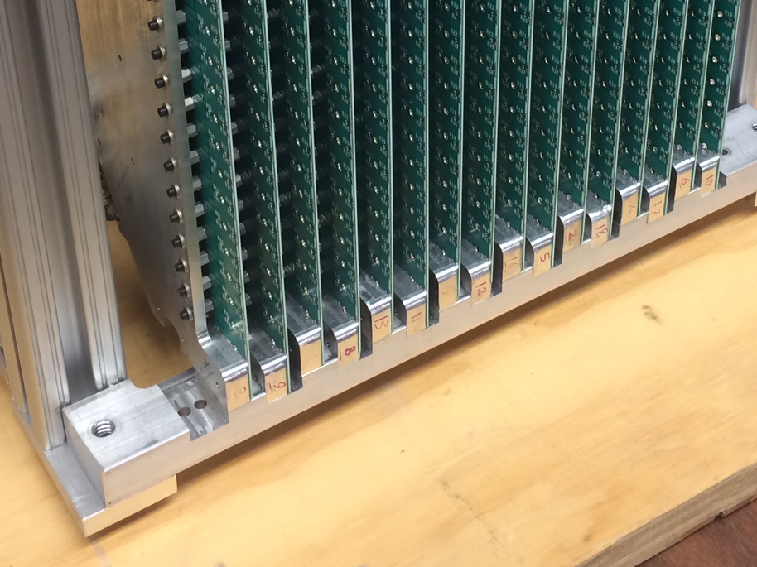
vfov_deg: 21.8
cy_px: 2
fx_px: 1421
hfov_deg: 29.8
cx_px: 403
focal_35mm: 65
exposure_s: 1/30
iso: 64
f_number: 2.2
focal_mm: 4.15
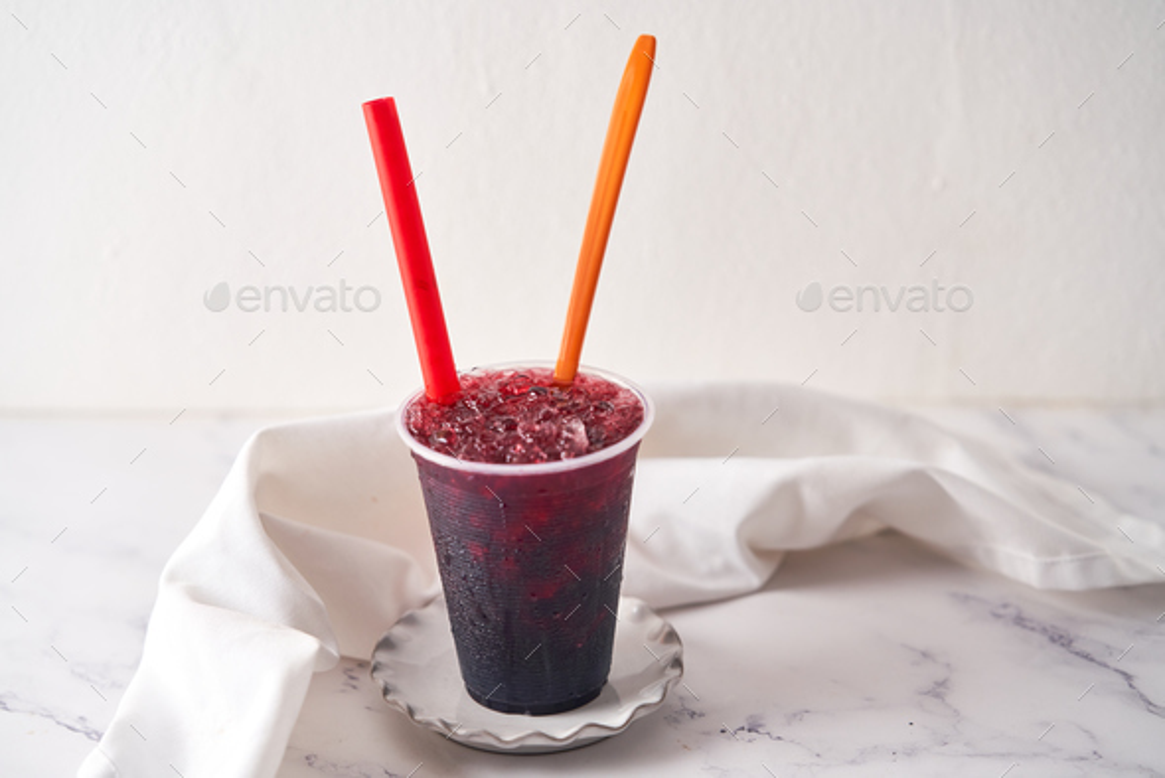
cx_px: 582
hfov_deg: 19.8
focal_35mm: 103
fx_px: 3335
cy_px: 389
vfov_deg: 13.3
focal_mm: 103
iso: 100
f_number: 3.5
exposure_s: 1/160
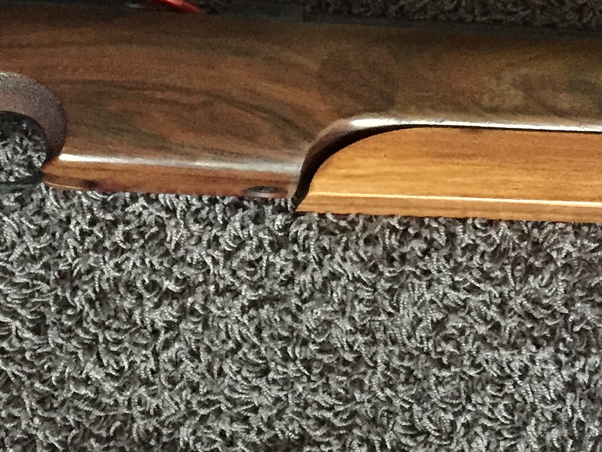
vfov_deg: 15.2
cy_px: 107
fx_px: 1687
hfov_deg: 20.1
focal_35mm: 97
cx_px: 172
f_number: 2.2
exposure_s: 1/17
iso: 800
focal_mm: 4.15
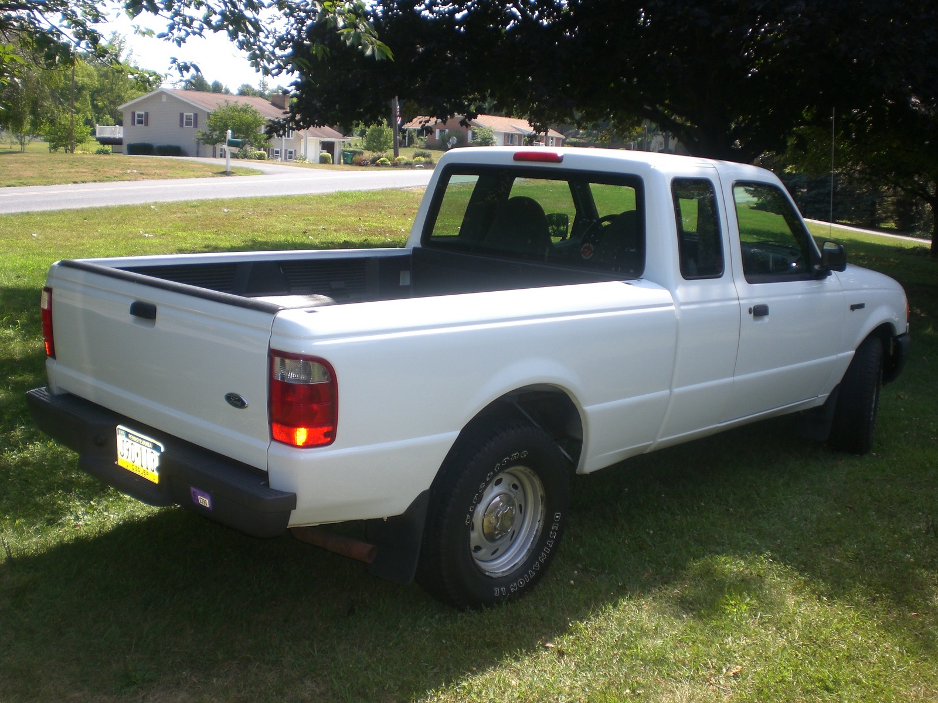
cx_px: 469
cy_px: 352
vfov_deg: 37.7
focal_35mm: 38
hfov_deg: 49.0
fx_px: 1030
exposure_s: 1/320
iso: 50
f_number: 3.1
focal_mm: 6.3
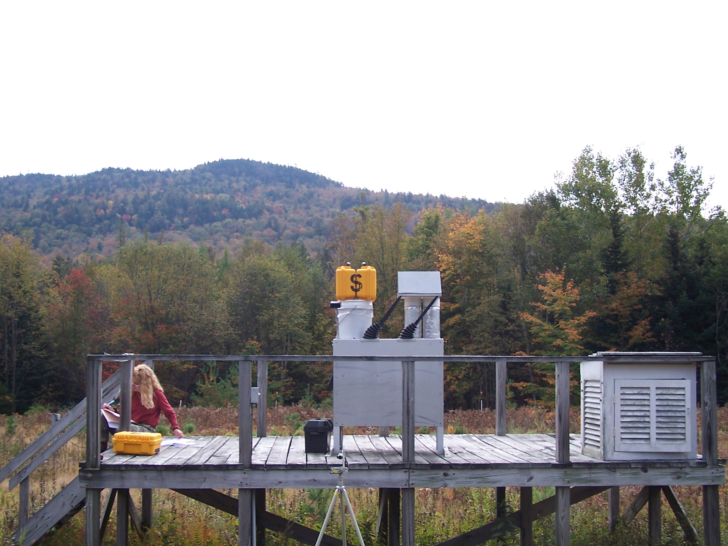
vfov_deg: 34.3
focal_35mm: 42
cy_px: 290
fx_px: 883
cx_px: 385
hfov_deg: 44.8
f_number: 2.8
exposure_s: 1/500
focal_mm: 6.3
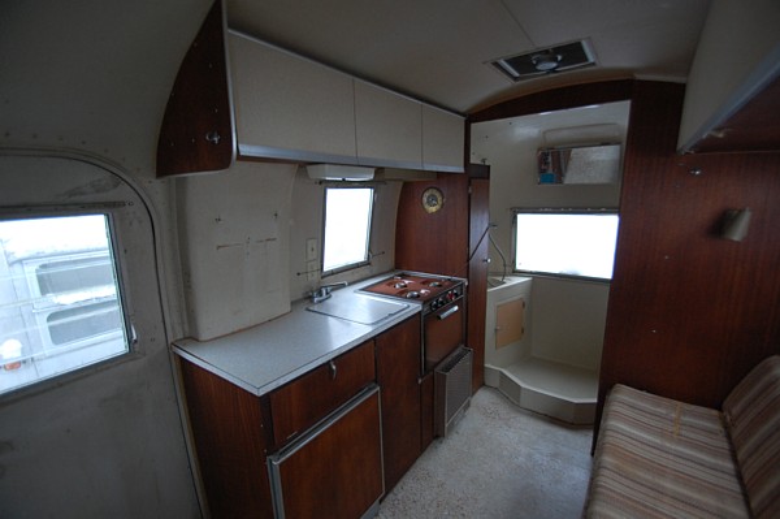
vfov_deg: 77.2
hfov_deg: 100.4
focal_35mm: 15
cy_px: 260
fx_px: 325
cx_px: 390
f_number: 3.5
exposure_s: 1/30
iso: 720
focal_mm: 10
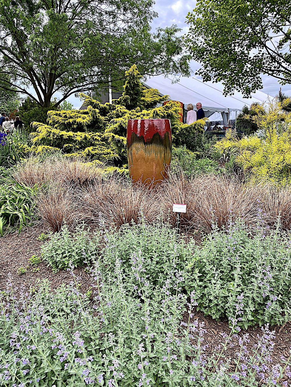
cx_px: 146
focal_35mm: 26
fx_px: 291
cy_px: 194
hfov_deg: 53.1
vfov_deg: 67.3
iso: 32
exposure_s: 1/239
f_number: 1.8
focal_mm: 4.25
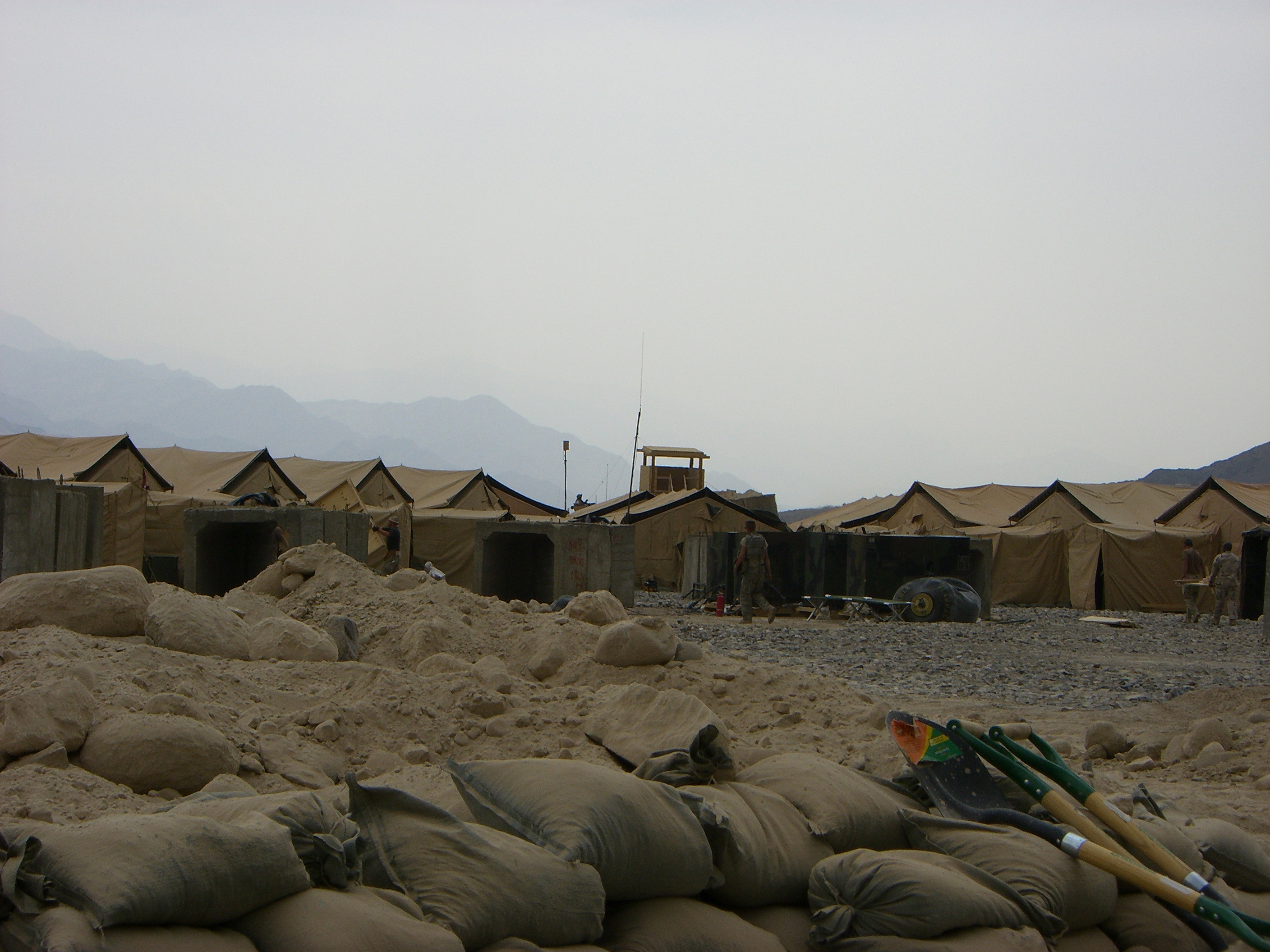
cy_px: 476
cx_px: 635
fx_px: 3449
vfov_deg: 15.7
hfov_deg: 20.9
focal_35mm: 94
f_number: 7.4
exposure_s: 1/320
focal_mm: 15.3
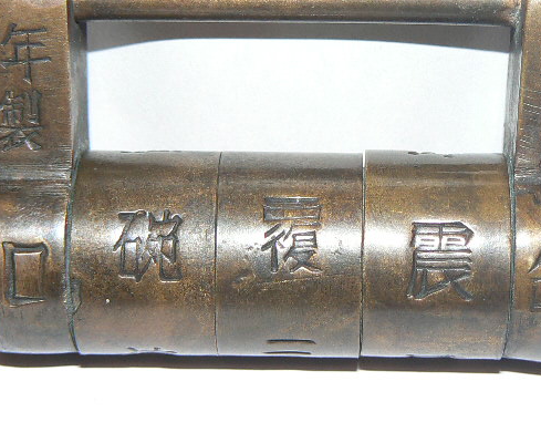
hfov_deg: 18.1
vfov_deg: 14.5
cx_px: 271
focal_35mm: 106
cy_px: 185
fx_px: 1697
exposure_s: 1/30
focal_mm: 10.2
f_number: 3.2
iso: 100
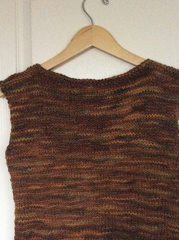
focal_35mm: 47
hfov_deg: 30.7
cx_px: 100
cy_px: 162
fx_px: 325
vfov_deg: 40.0
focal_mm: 3.3
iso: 400
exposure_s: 1/15
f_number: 2.4
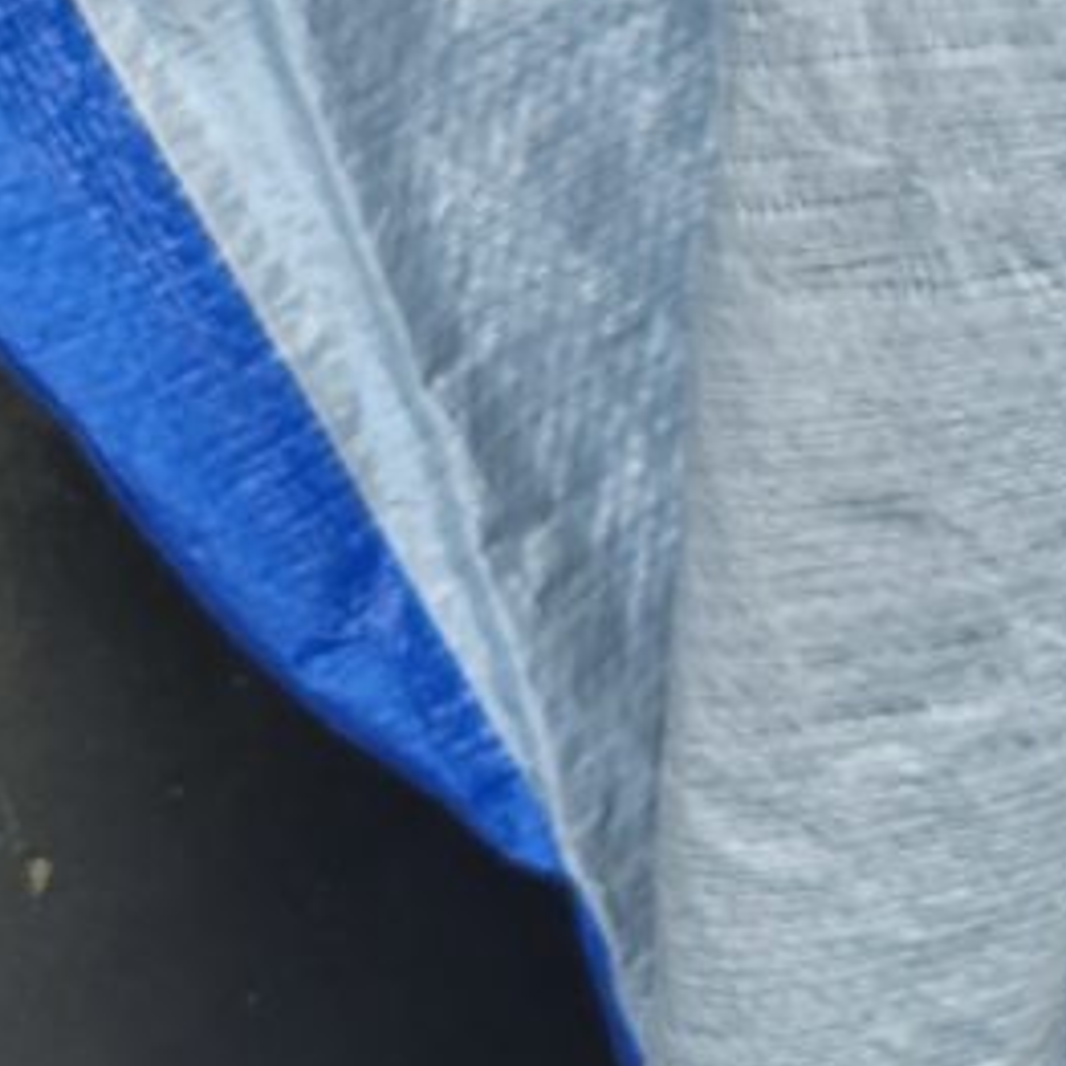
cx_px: 2722
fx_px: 4146
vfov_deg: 14.1
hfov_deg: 11.5
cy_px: -281
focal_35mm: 119
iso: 25
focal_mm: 5.4
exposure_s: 1/180
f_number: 1.8
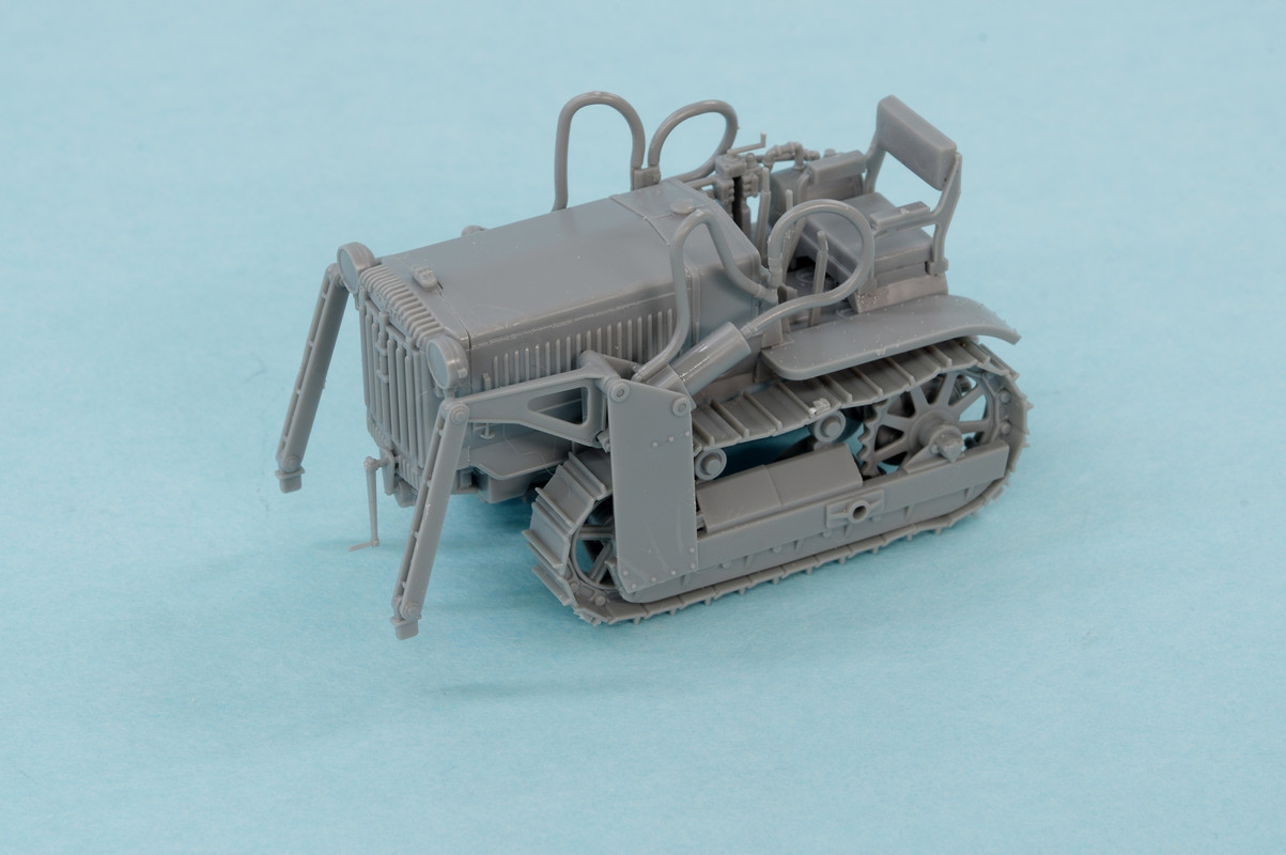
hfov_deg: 16.1
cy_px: 428
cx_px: 643
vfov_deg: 10.8
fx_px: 4533
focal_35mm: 127
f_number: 20
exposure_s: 3
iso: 100
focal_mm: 85
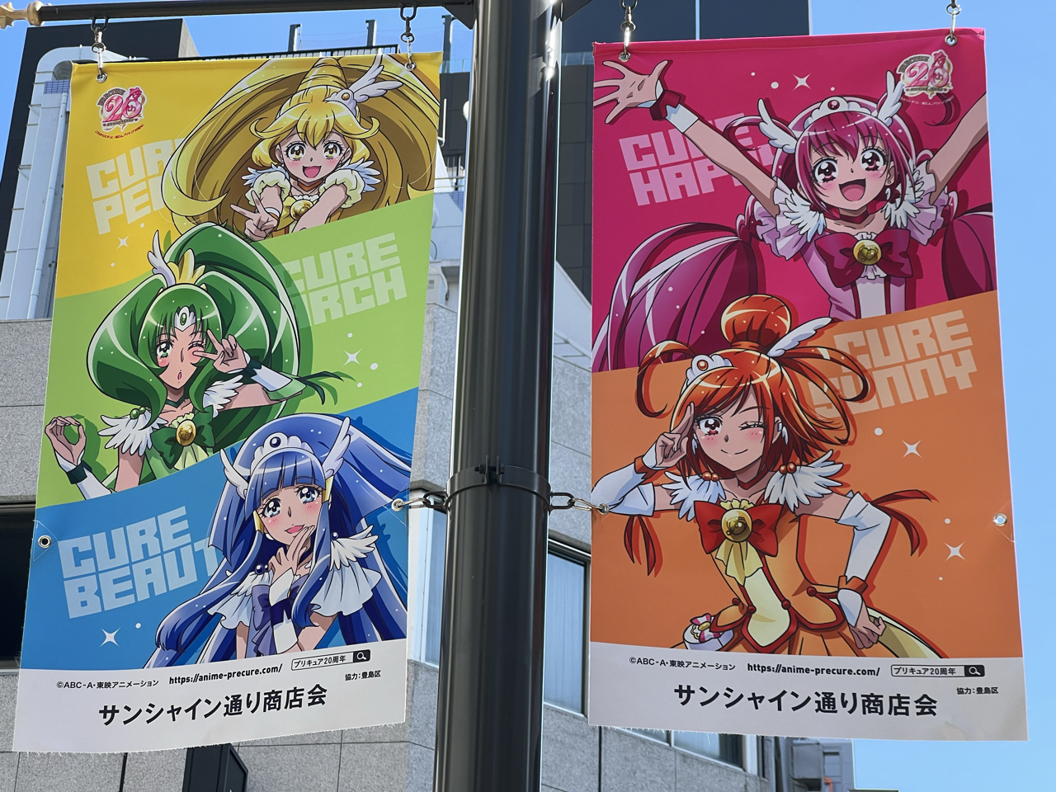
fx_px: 2349
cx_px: 528
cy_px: 396
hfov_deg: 25.3
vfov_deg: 19.1
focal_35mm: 77
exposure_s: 1/303
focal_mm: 9
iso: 32
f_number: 2.8
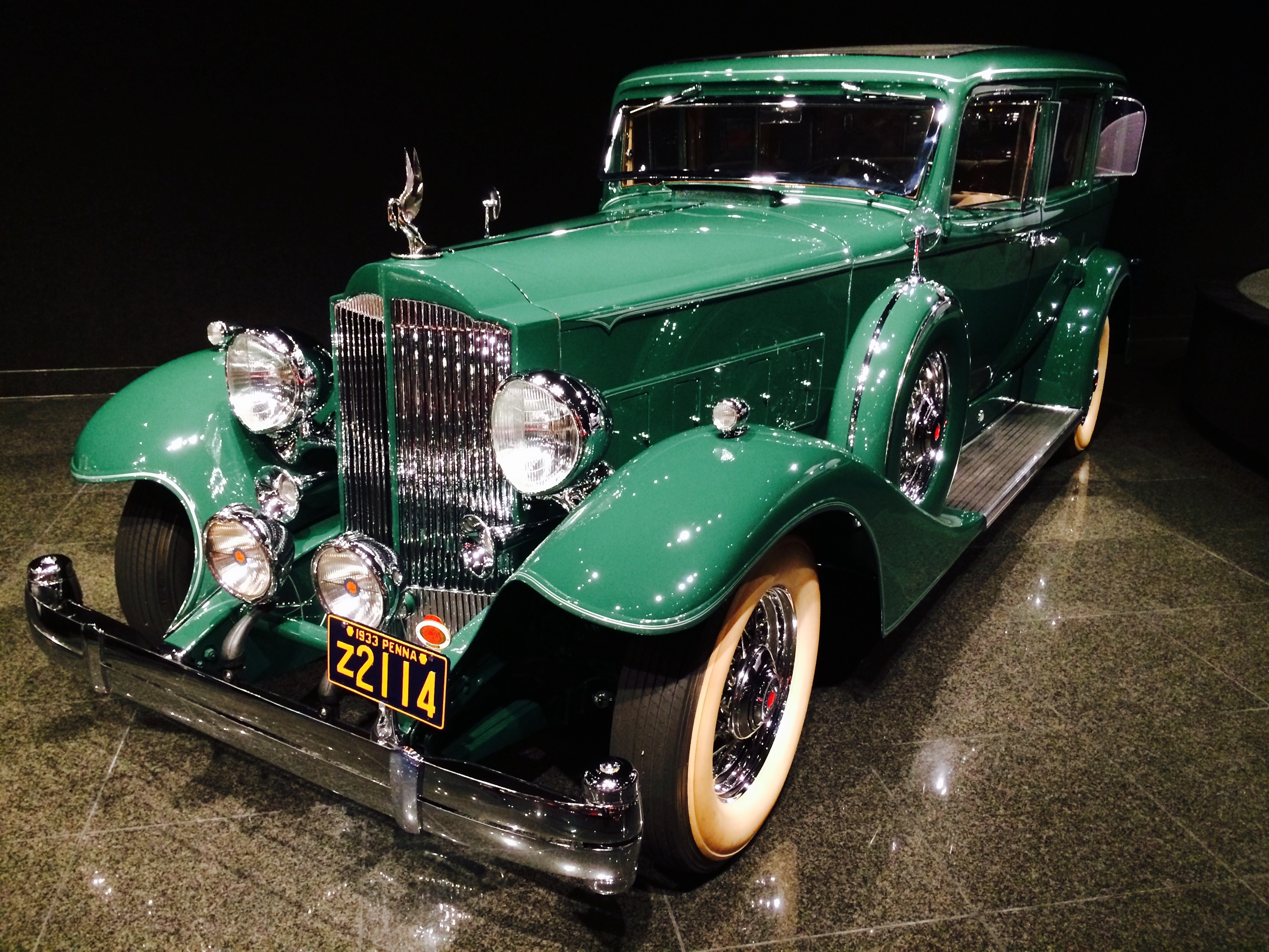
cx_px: 634
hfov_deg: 60.0
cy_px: 476
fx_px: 1100
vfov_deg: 46.8
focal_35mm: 30
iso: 320
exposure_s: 1/20
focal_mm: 4.12
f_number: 2.2
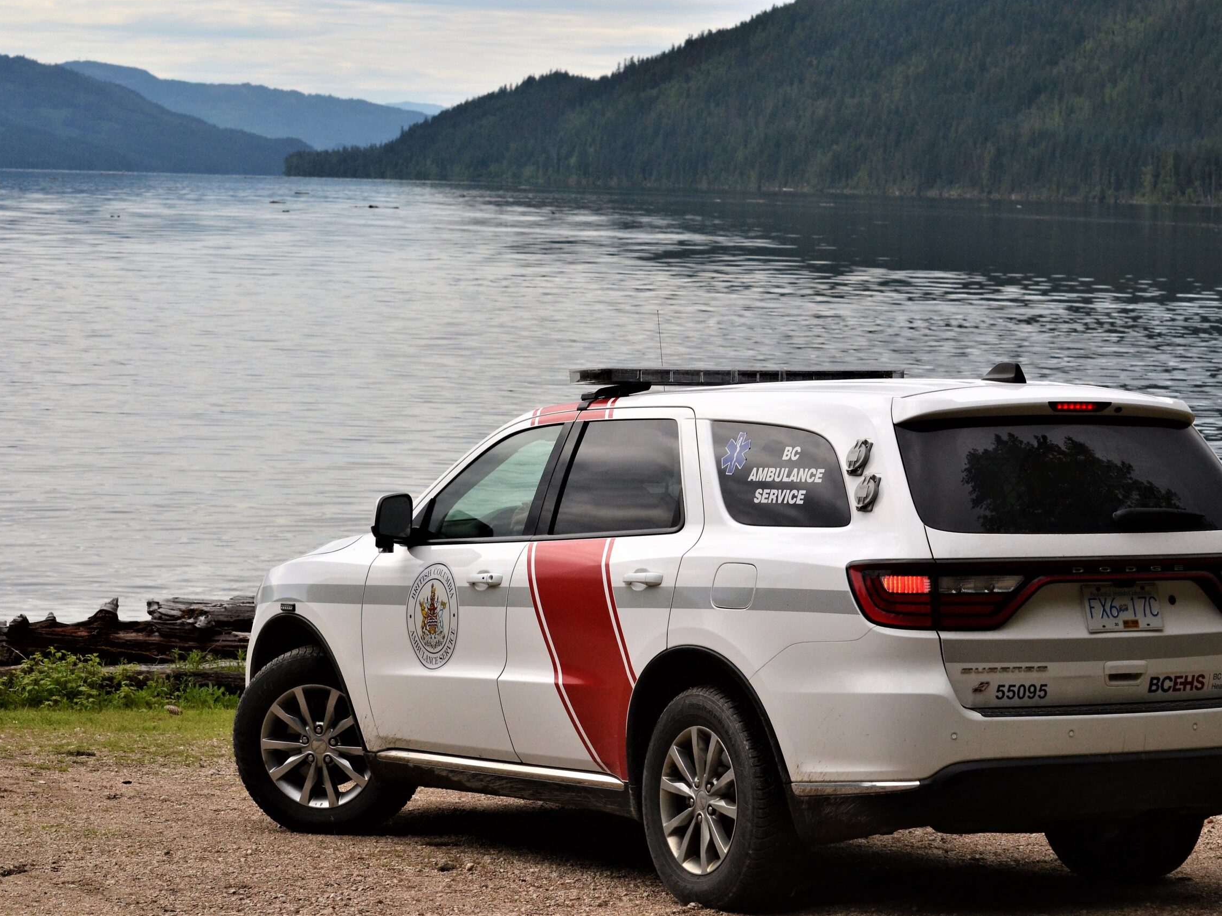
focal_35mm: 114
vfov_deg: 13.0
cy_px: 457
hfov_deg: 17.3
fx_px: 4024
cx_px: 567
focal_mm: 70
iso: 800
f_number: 7.1
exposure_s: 1/3200
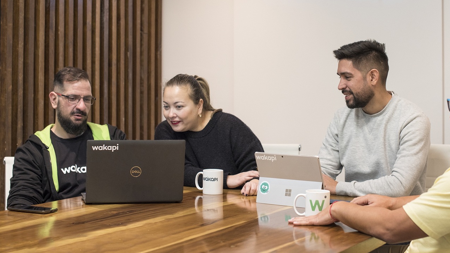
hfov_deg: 30.1
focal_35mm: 70
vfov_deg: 17.2
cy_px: 79
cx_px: 272
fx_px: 835
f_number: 2.8
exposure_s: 1/100
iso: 800
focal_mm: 50
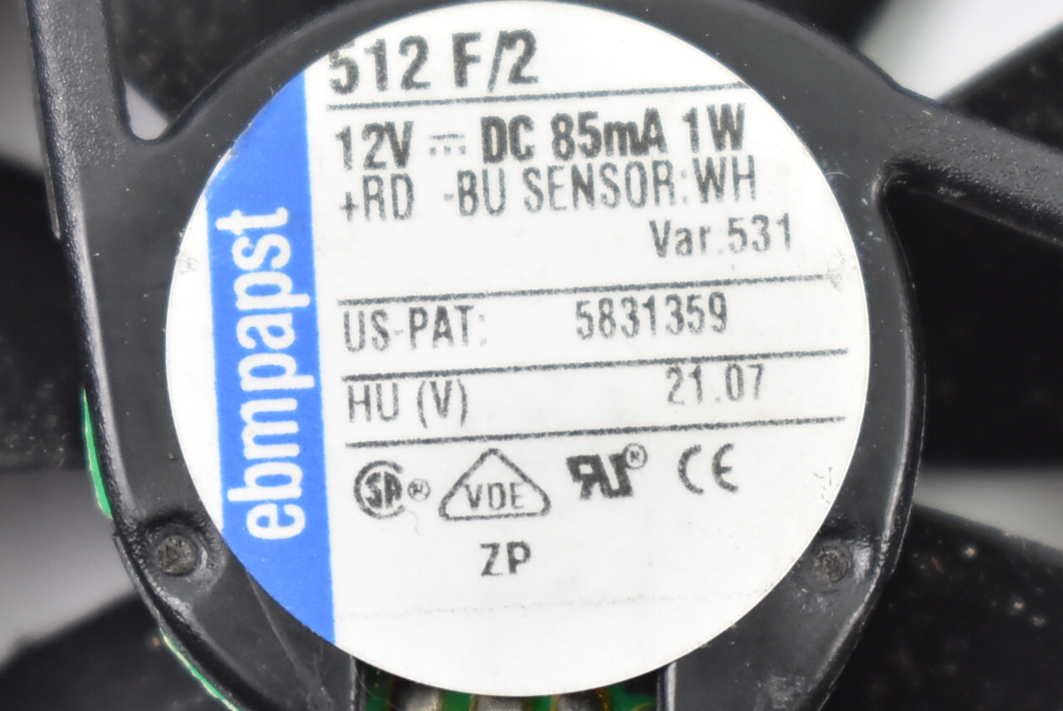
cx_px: 532
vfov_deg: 16.6
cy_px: 356
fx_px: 2438
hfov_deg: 24.6
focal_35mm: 82
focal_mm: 55
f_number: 5.6
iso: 900
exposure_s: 1/100
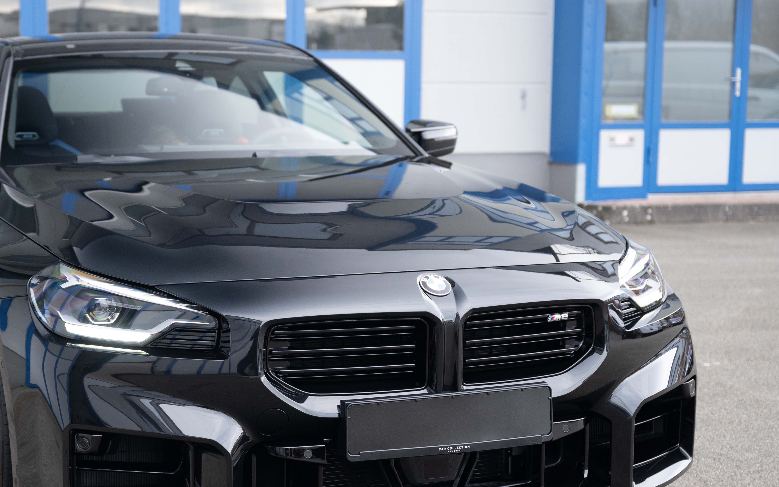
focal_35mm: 66
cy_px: 318
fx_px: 1401
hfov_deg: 30.8
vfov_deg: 19.7
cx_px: 248
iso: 900
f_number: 2.8
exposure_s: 1/125
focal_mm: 41
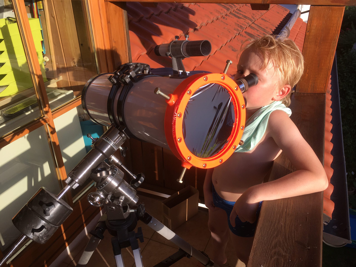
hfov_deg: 61.7
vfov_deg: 48.2
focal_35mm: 29
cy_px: 134
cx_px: 178
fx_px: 298
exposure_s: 1/663
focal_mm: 4.15
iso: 25
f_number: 2.2
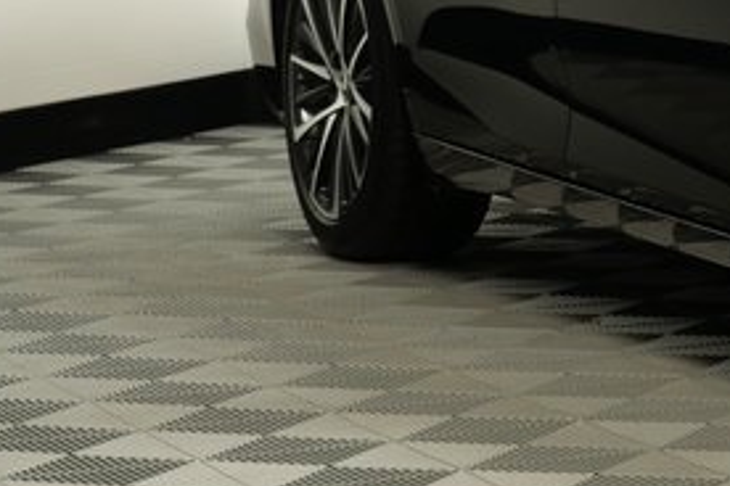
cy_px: 61
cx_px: 1235
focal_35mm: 193
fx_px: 3913
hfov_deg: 10.2
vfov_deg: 7.1
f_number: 4.5
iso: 200
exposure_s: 1/200
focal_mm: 25
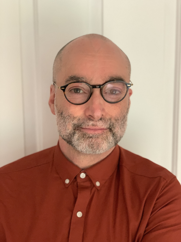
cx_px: 90
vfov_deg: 36.8
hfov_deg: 28.0
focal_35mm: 52
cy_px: 121
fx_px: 363
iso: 400
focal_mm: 6
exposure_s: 1/50
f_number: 2.4
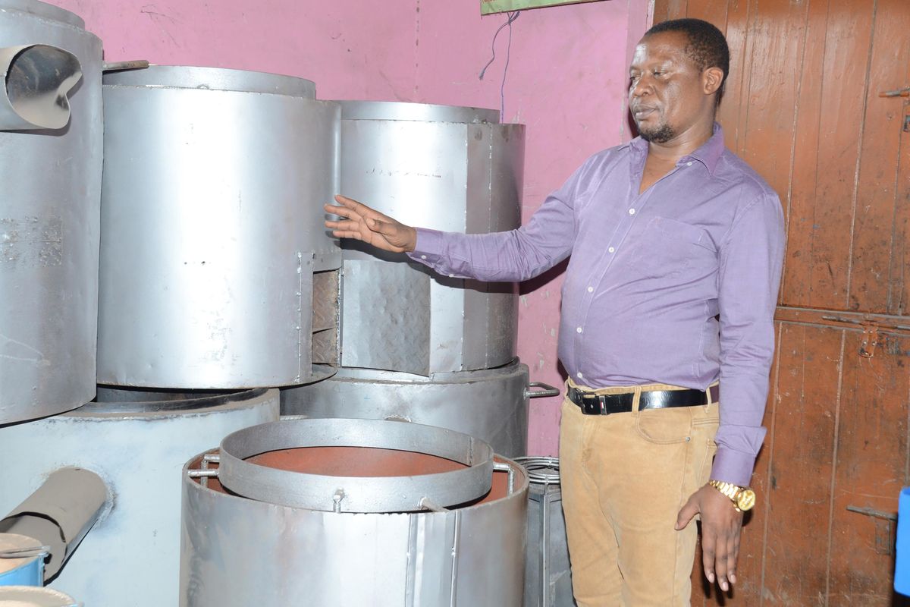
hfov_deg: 42.3
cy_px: 304
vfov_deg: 28.9
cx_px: 455
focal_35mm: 46
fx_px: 1175
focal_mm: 31
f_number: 6.3
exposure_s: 1/80
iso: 800
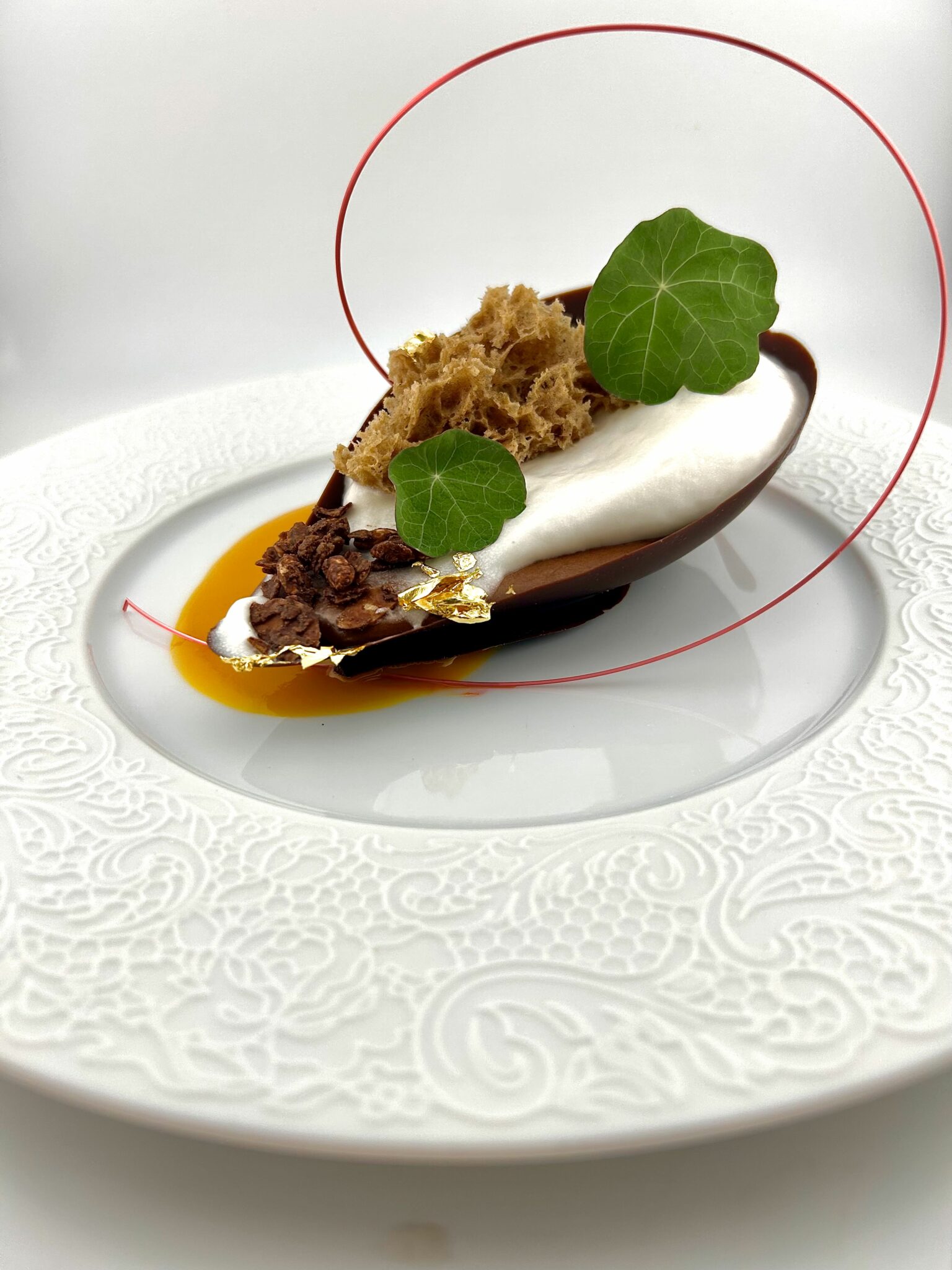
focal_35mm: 26
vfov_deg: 67.3
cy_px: 635
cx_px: 476
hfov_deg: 53.1
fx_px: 953
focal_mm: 5.7
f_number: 1.5
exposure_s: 1/1901
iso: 50
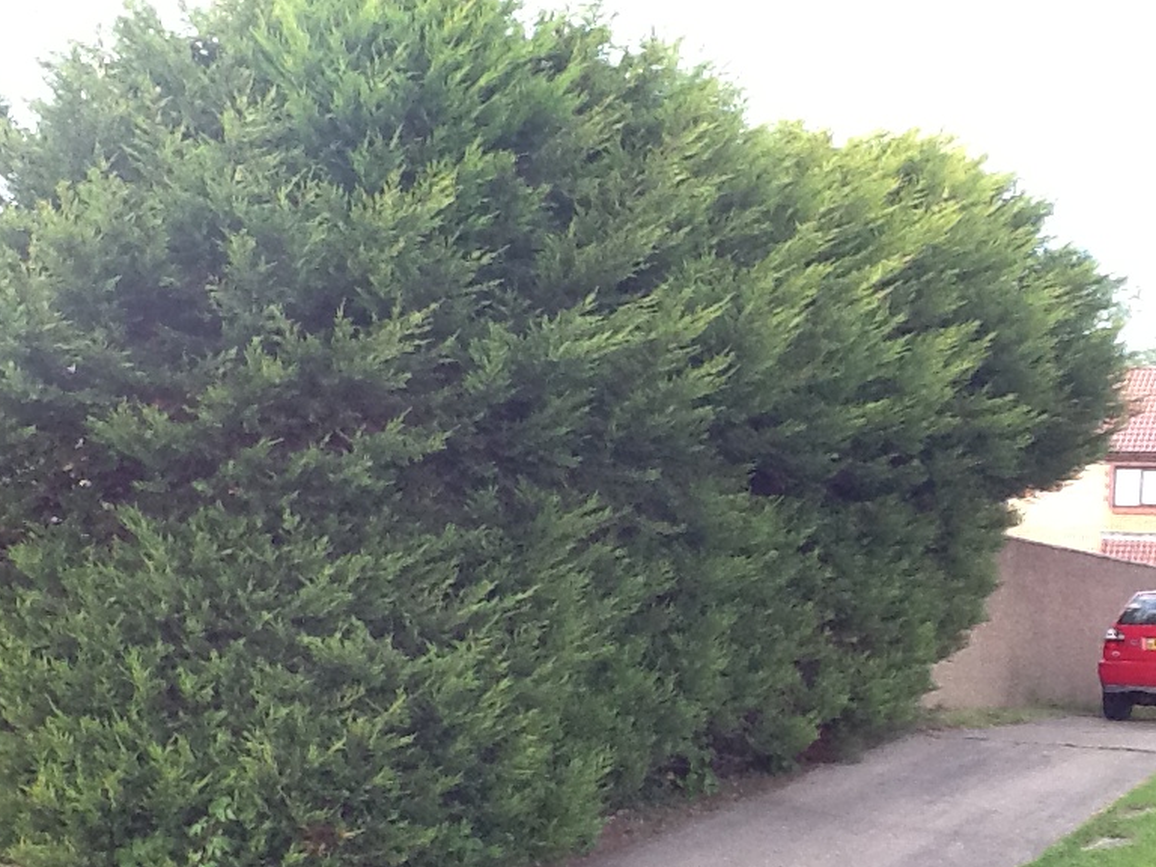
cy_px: 536
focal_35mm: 55
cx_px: 483
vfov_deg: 26.5
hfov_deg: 34.9
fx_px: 1837
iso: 64
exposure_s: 1/120
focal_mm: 2.03
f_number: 2.4
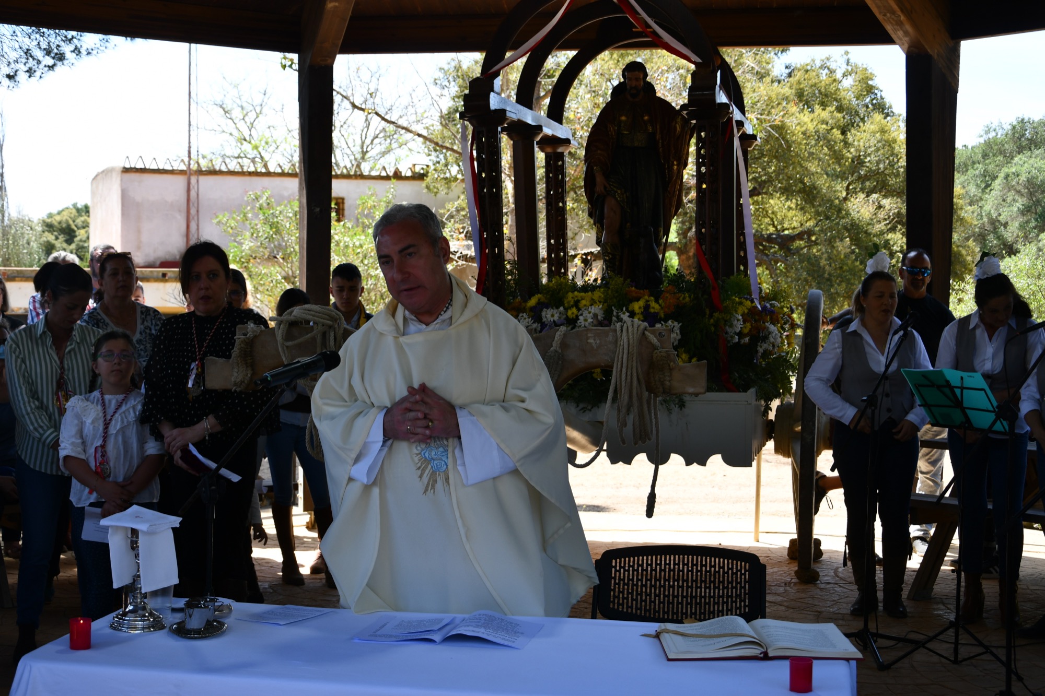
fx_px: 1654
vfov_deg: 23.8
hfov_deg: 35.1
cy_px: 348
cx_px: 522
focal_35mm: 57
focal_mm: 38
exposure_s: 1/250
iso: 200
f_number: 6.3
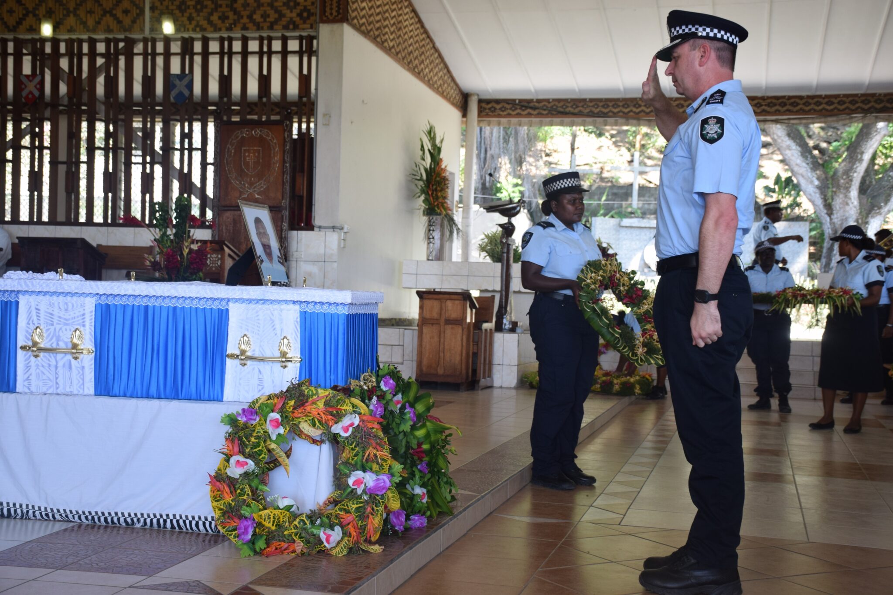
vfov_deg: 28.1
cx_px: 446
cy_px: 298
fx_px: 1190
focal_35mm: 48
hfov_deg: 41.1
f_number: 5.6
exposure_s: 1/125
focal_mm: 32
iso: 400
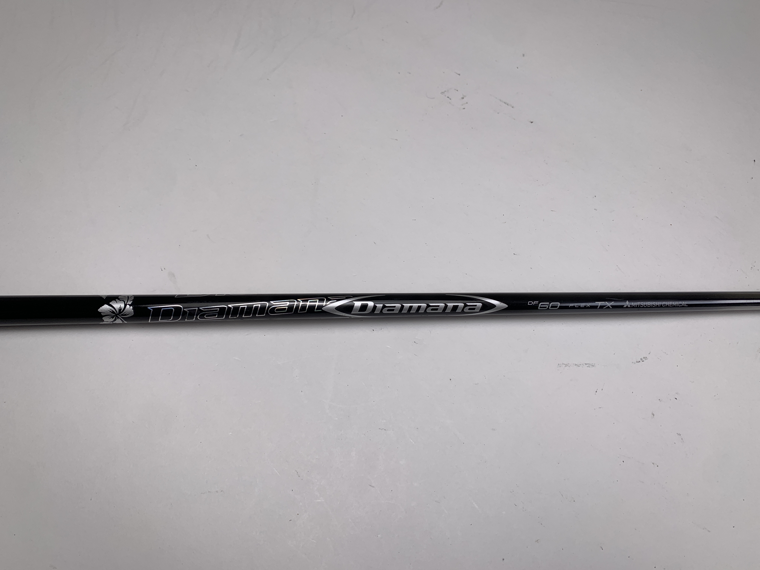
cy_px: 285
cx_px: 380
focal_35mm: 26
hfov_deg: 67.3
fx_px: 571
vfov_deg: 53.1
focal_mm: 4.25
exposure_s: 1/936
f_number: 1.8
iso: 25
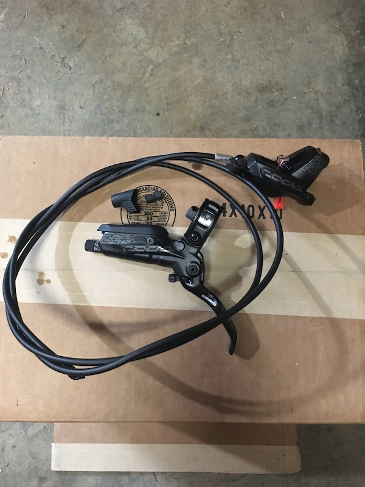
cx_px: 182
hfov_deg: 48.2
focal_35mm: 29
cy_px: 244
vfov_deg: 61.7
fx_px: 408
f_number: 2.2
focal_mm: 4.15
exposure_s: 1/15
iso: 320
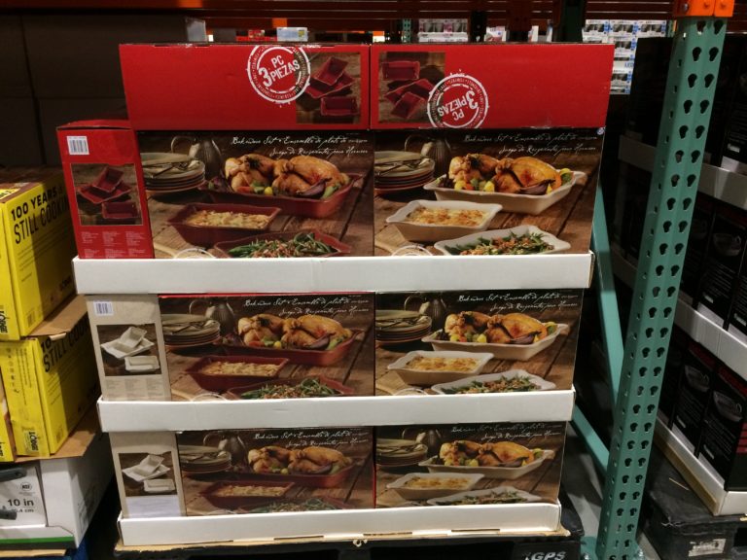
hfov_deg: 61.7
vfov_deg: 48.2
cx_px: 374
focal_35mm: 29
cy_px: 280
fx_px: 626
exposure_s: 1/30
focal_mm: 4.15
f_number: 2.2
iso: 200
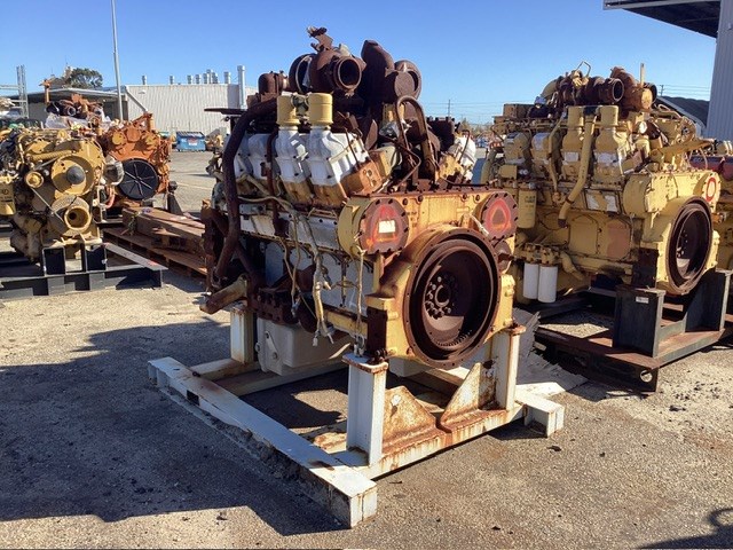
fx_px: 656
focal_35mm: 31
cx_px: 366
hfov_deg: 58.4
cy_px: 275
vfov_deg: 45.4
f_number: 2.4
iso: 25
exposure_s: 1/696
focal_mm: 3.3
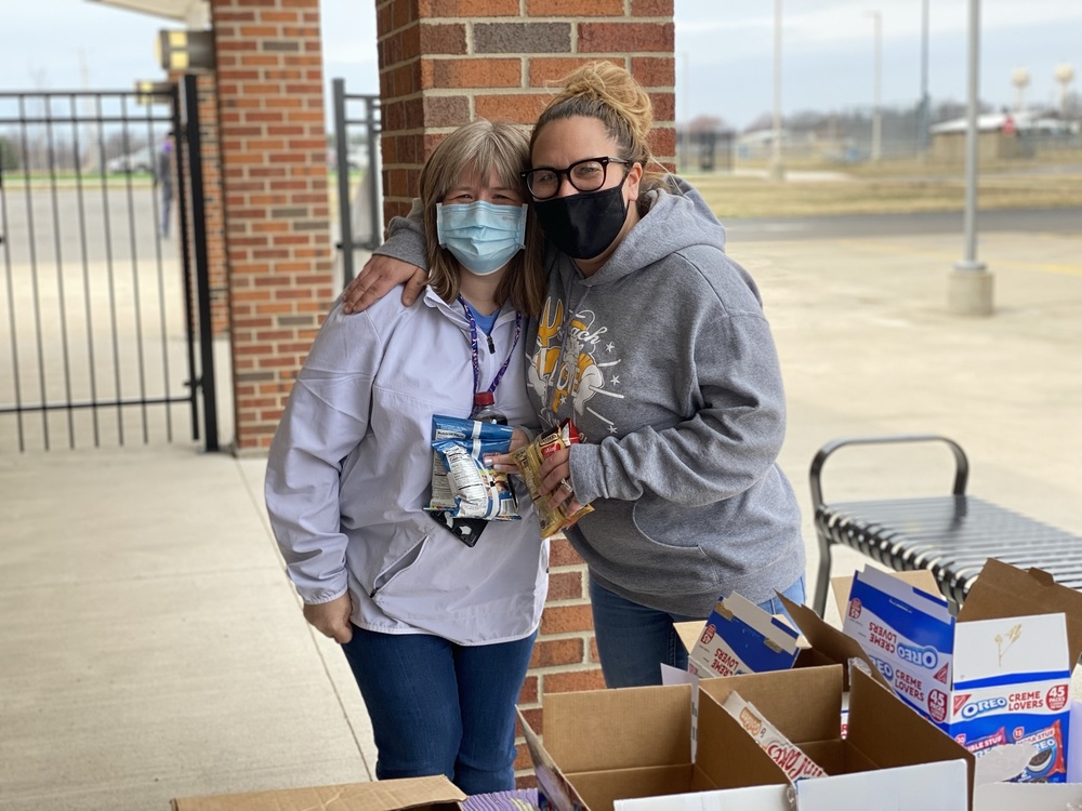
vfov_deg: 28.0
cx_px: 541
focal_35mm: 52
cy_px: 406
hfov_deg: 36.8
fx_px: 1625
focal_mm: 6
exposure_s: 1/324
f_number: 2
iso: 20
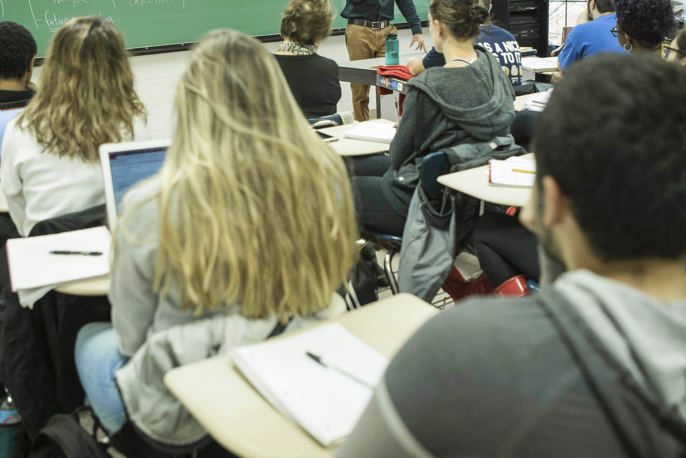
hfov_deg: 46.3
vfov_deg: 31.8
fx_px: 801
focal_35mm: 42
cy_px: 181
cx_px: 296
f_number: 2.8
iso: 1250
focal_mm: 30
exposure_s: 1/125
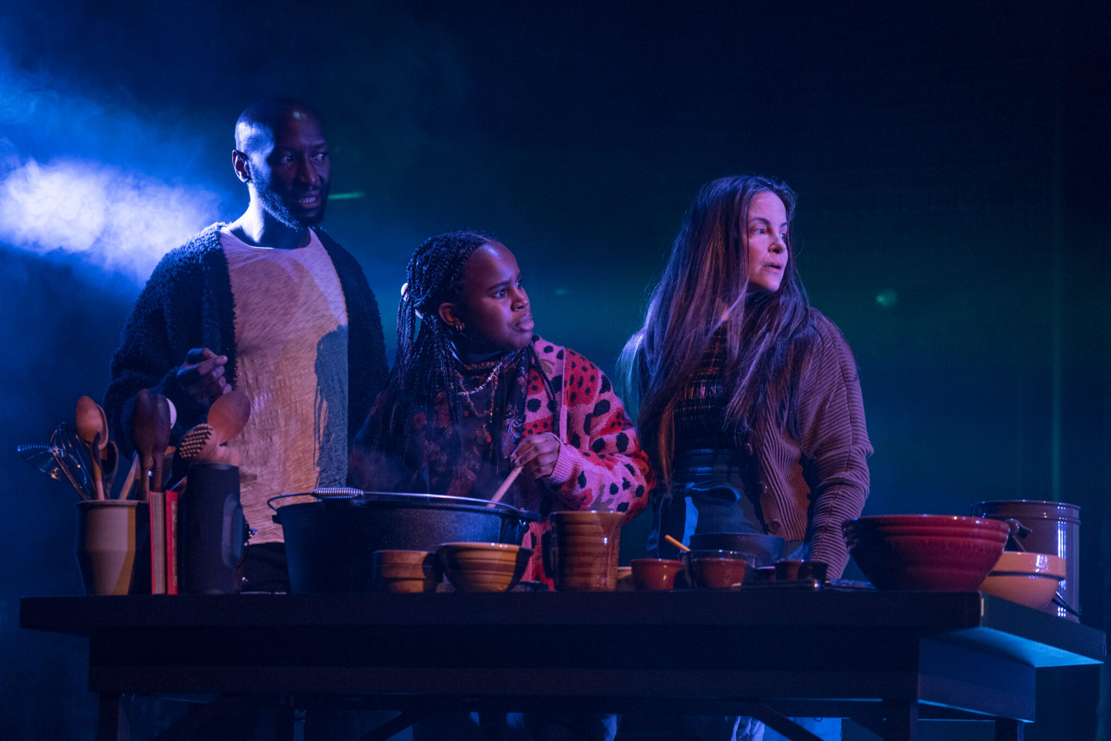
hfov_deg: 22.6
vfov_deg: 15.2
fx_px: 2778
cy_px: 370
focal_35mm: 90
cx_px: 556
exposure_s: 1/200
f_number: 4
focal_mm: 90
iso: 2000
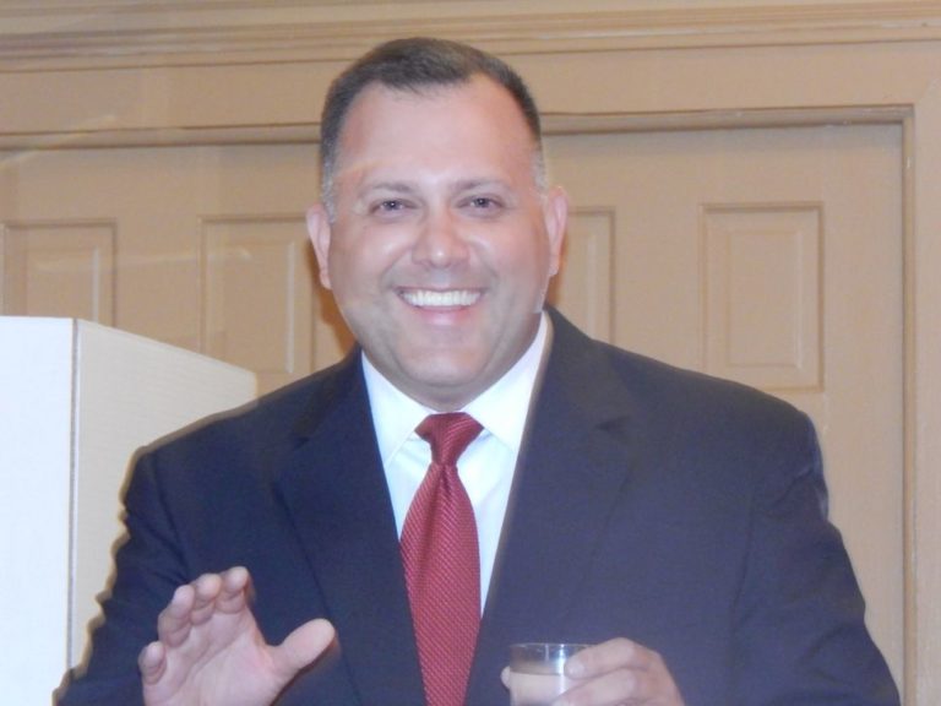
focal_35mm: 209
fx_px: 5681
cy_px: 353
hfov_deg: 9.5
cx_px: 470
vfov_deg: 7.1
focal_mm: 37.1
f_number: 5.4
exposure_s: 1/30
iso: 1600
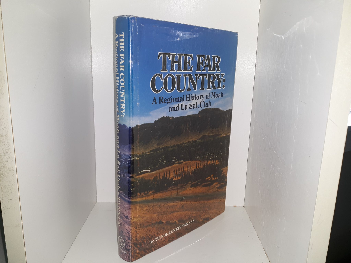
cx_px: 176
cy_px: 132
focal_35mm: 28
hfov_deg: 63.4
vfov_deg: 49.7
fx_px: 284
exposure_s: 1/120
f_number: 1.7
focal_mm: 3.7
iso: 50
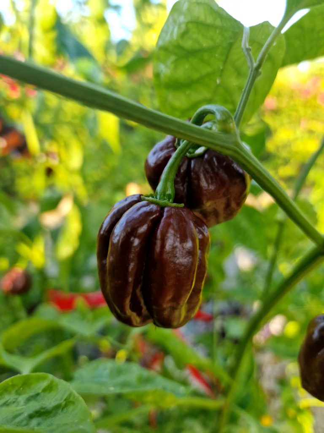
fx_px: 287
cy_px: 216
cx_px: 162
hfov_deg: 58.9
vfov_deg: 73.9
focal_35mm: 23
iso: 50
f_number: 1.8
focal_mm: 6.4
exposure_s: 1/100
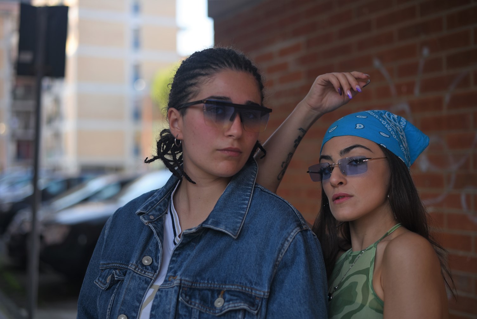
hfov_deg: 39.6
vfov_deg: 27.0
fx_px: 663
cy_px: 160
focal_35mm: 50
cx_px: 238
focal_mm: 50
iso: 100
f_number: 2.2
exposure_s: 1/400
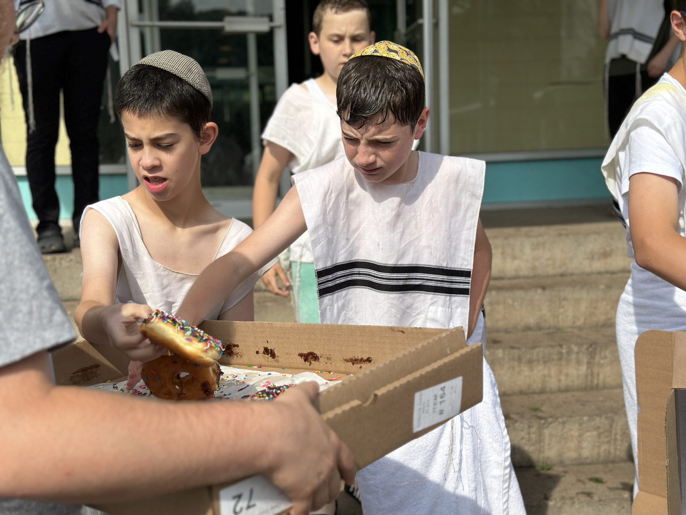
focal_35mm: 48
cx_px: 343
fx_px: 951
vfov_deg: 30.3
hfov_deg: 39.7
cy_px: 258
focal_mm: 6.86
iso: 80
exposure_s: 1/6211
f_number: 1.78
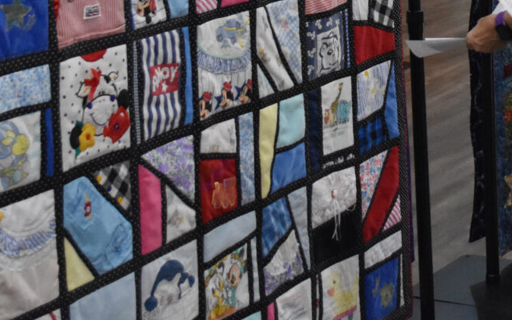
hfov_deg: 19.4
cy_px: -169
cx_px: 478
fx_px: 1465
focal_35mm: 105
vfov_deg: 11.9
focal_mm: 22
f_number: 3.8
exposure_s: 1/125
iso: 3200
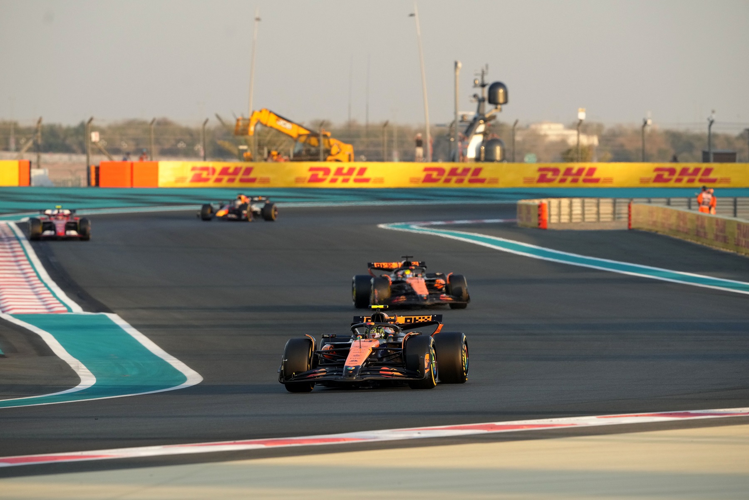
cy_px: 250
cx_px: 374
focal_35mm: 400
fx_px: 8322
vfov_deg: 3.4
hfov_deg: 5.2
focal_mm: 400
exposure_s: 1/2500
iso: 2500
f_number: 6.3
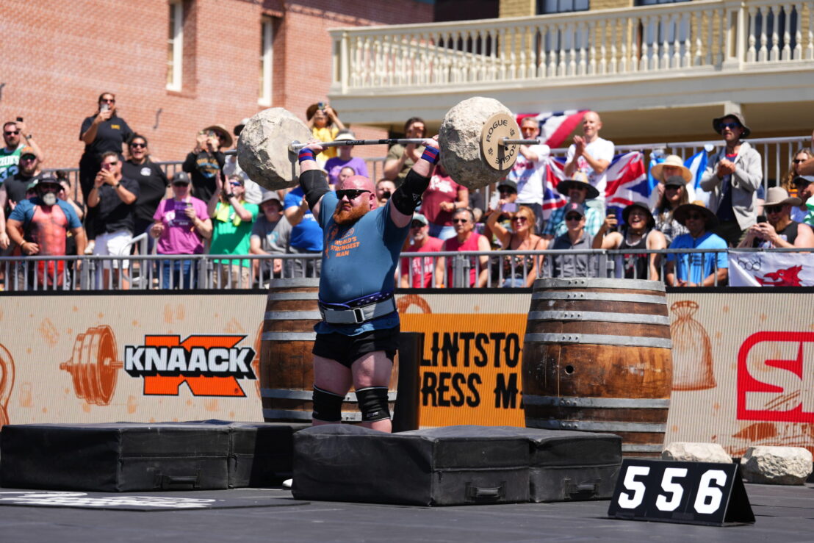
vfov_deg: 12.0
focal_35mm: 114
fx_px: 2578
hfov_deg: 17.9
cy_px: 272
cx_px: 407
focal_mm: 114
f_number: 2.8
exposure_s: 1/2500
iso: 160
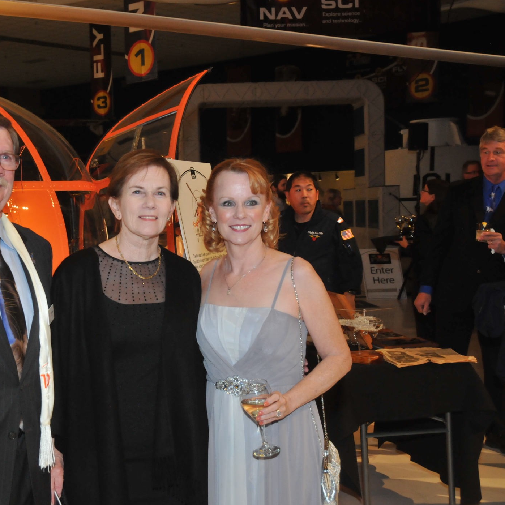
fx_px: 935
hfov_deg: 29.8
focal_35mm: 57
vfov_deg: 30.2
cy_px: 254
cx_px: 134
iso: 1000
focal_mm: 29
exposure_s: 1/60
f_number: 5.6
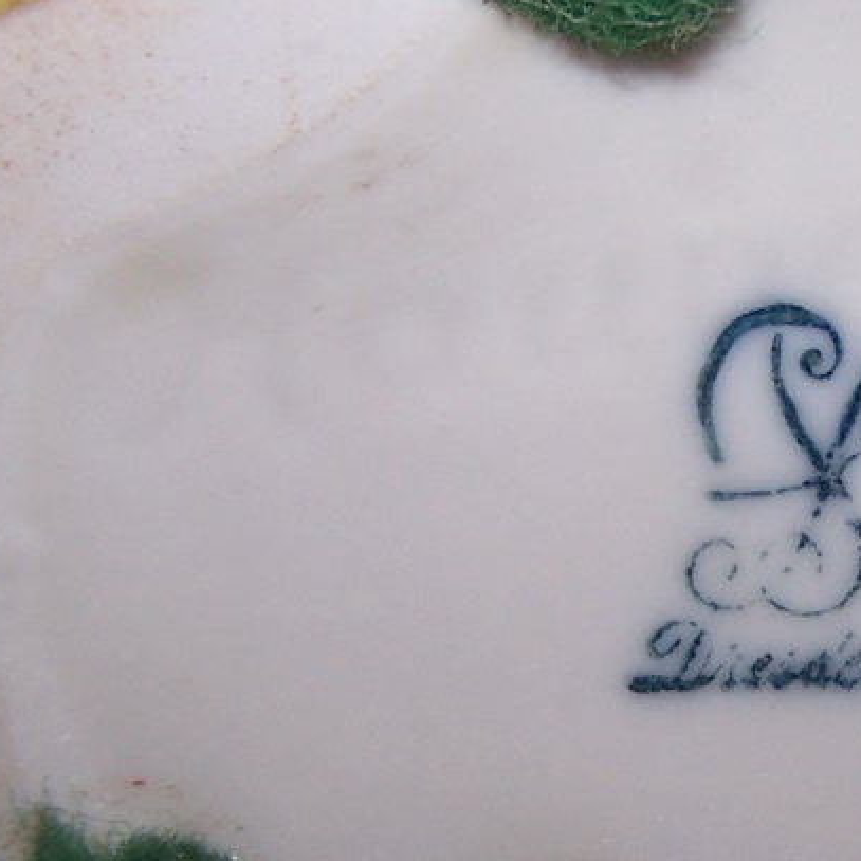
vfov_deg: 13.6
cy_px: 501
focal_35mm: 128
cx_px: 869
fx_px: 3602
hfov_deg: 13.4
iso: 80
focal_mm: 6.3
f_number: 2.8
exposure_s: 1/60
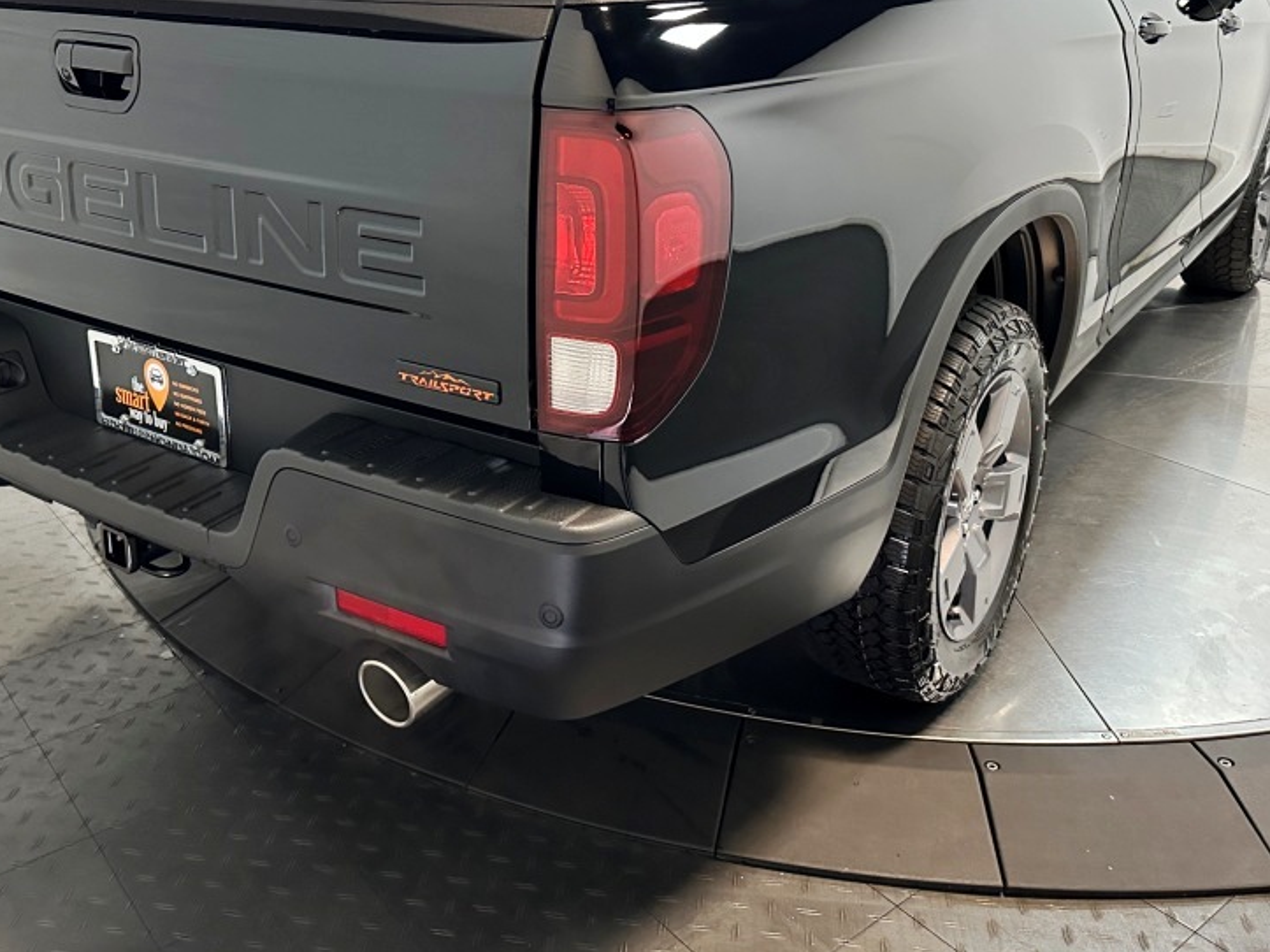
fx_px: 1247
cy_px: 295
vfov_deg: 41.1
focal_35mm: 34
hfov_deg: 53.9
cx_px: 571
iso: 640
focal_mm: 6.86
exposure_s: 1/60
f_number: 1.78
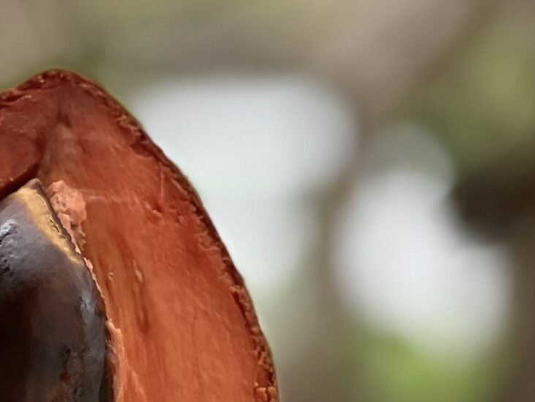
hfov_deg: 7.2
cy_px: 516
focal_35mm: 270
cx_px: -224
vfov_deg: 5.5
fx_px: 4174
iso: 100
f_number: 2.8
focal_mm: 9
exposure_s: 1/120
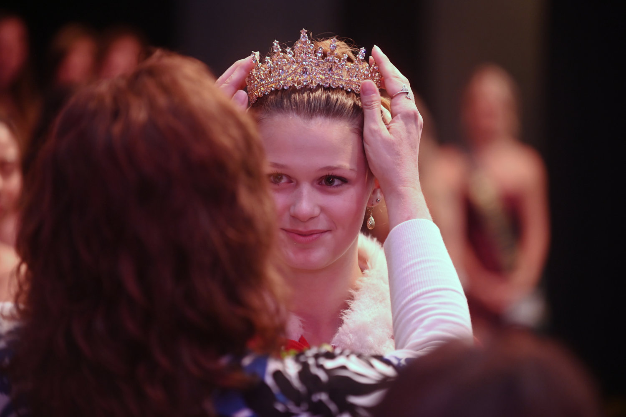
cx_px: 313
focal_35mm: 135
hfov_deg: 15.2
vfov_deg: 10.2
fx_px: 2347
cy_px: 208
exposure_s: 1/200
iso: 2000
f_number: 2.8
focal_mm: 135
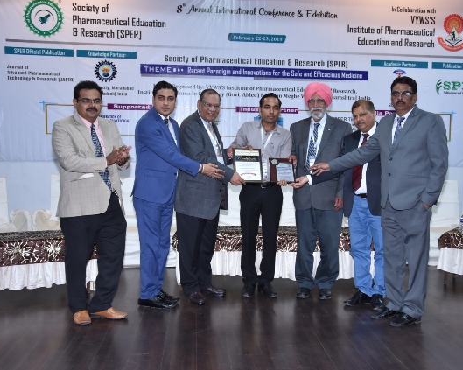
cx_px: 254
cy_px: 185
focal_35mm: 43
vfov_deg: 35.2
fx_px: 583
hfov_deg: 43.3
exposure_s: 1/125
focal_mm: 25
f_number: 4
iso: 640
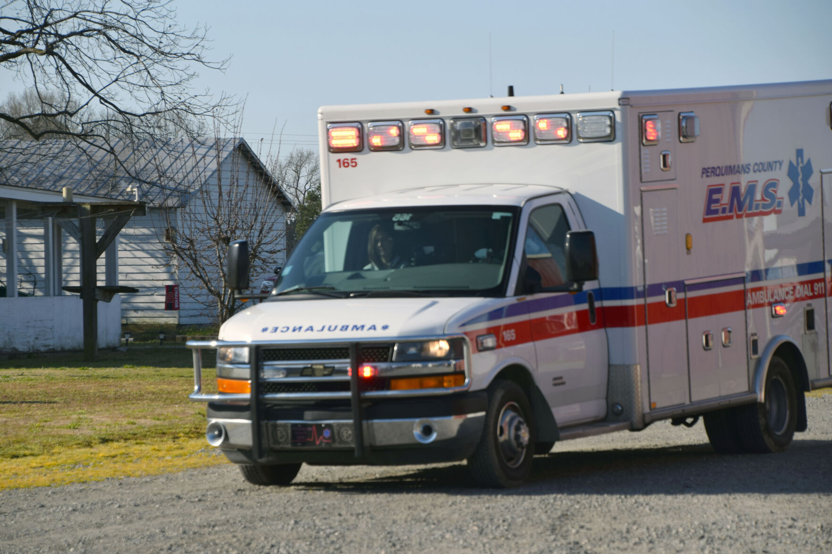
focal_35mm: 183
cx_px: 416
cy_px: 277
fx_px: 4229
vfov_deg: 7.5
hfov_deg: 11.2
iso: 200
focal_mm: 122
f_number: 7.1
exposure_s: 1/800
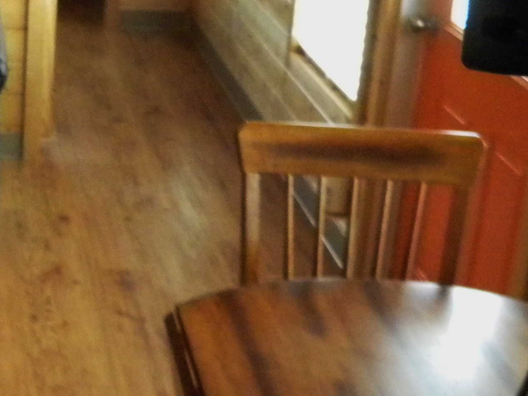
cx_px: -169
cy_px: 79
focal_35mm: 81
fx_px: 1236
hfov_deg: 21.6
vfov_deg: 18.1
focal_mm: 5
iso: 800
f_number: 3.5
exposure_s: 1/132
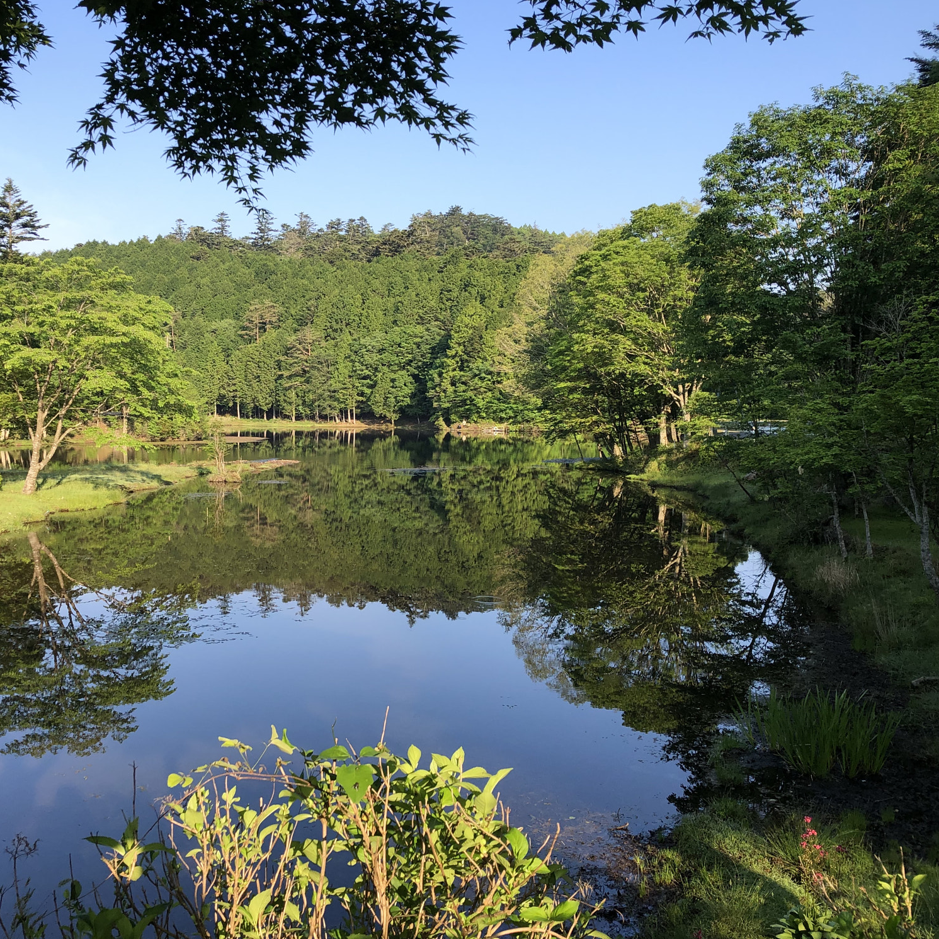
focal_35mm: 34
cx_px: 339
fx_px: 1043
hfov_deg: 47.9
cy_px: 469
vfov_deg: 48.5
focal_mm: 3.99
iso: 20
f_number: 1.8
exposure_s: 1/585
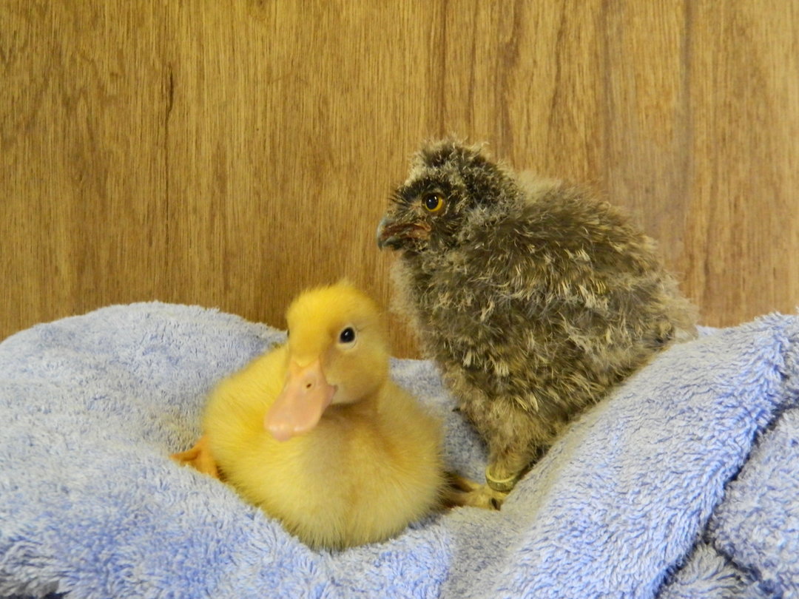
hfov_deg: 58.4
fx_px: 716
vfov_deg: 45.4
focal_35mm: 31
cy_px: 300
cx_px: 400
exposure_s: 1/10
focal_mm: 5.6
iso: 800
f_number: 3.2
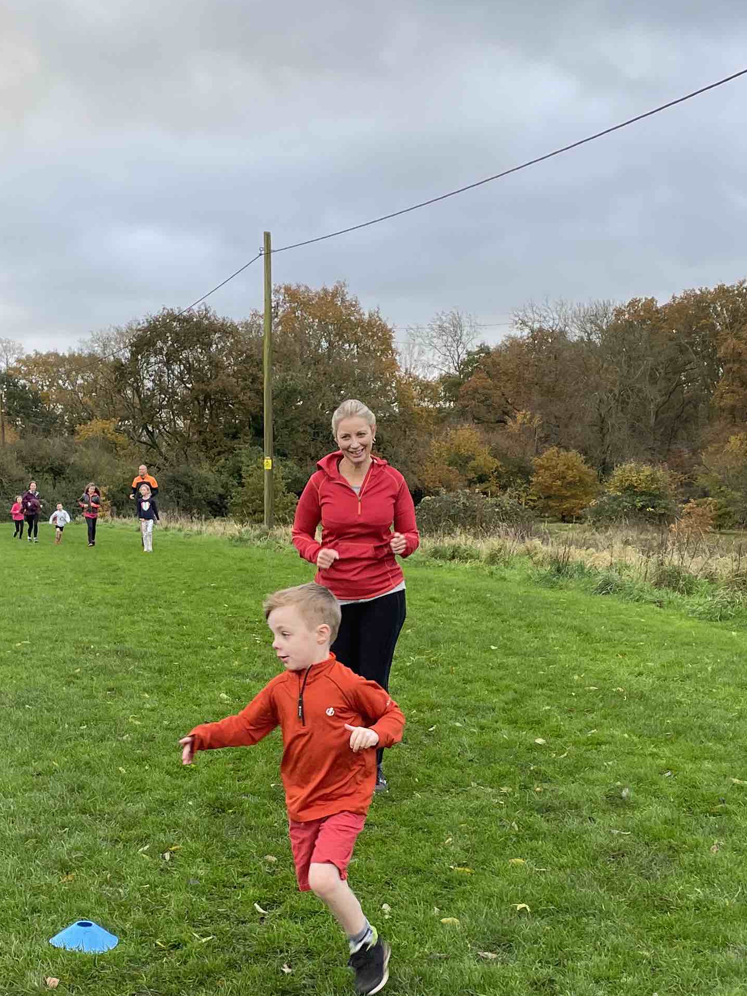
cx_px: 321
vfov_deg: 34.6
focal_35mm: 55
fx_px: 1582
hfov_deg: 26.5
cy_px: 675
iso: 32
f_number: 1.6
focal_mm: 4.2
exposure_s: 1/175
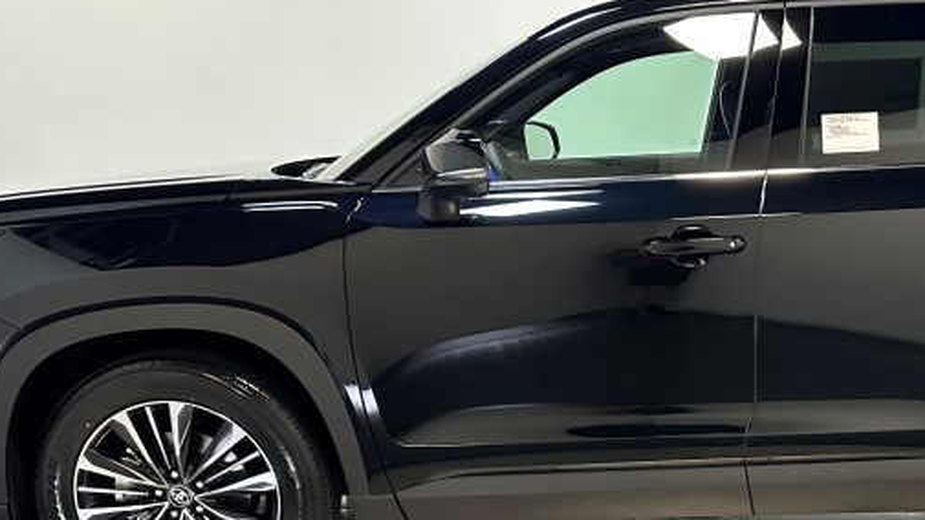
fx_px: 1300
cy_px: 505
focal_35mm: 53
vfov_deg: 21.9
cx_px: 724
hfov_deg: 37.9
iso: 640
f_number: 1.78
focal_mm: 6.86
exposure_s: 1/60
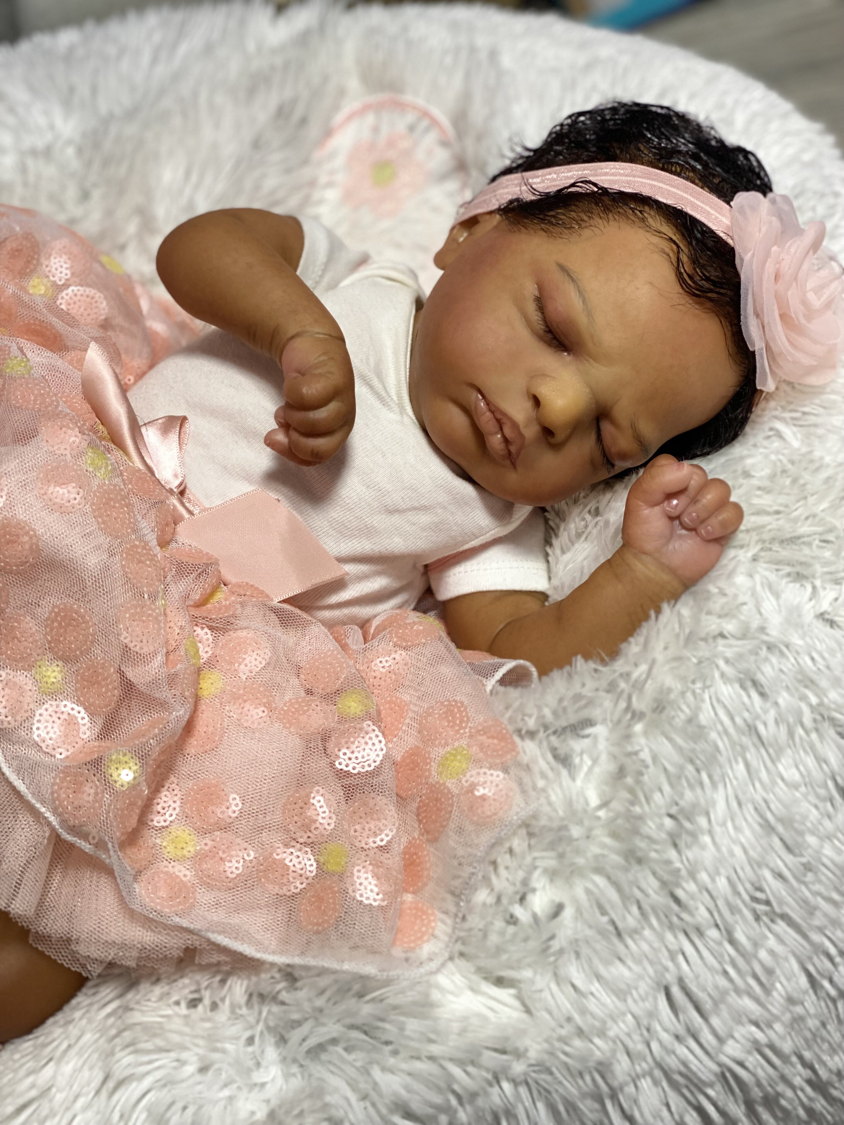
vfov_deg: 36.8
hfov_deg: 28.0
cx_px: 422
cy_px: 562
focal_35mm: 52
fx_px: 1690
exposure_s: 1/40
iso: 200
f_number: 2
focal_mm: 6
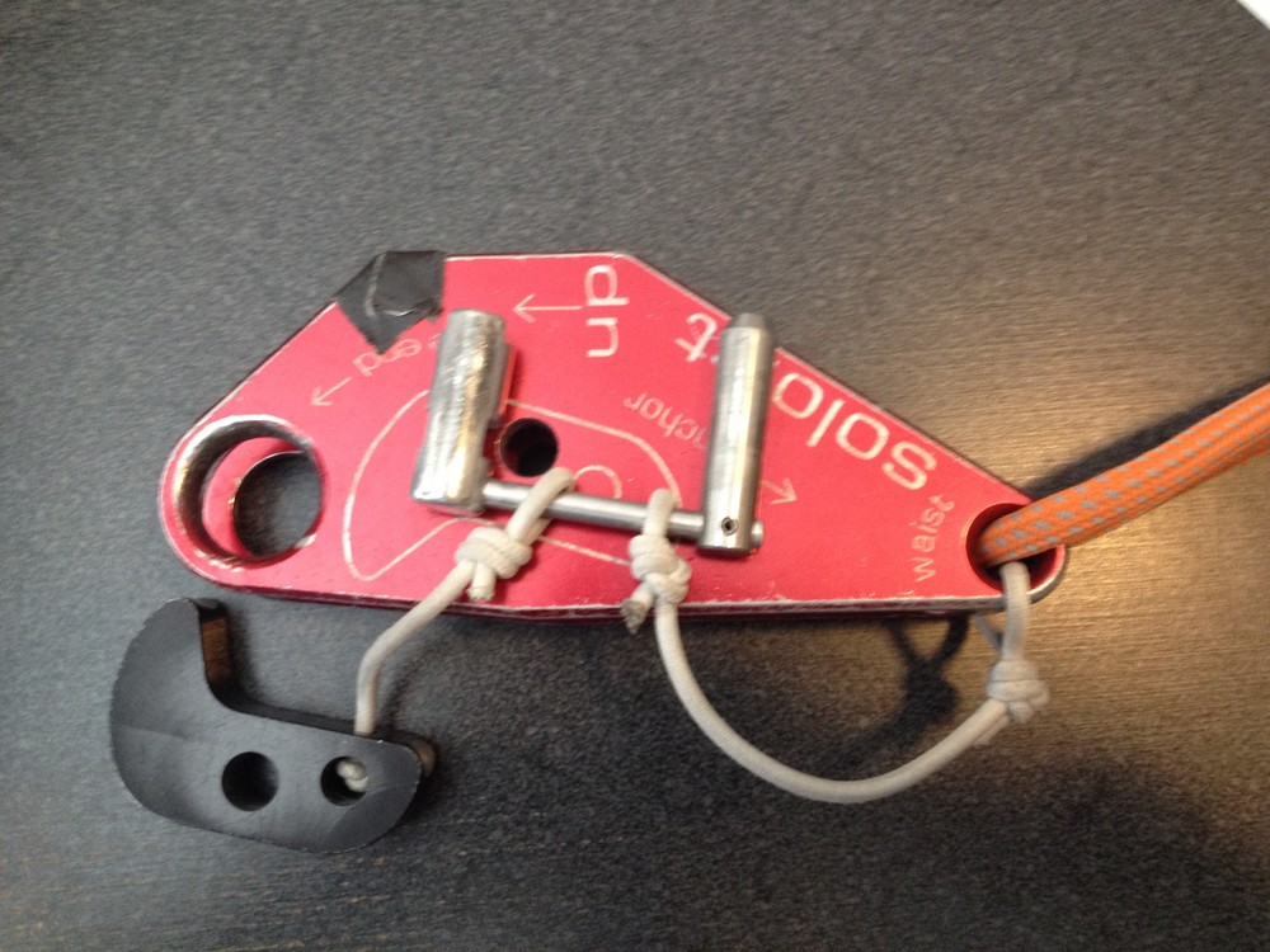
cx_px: 635
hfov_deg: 52.6
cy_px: 476
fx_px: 1284
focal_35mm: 35
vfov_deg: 40.7
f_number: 2.4
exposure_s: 1/20
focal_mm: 4.28
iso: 200
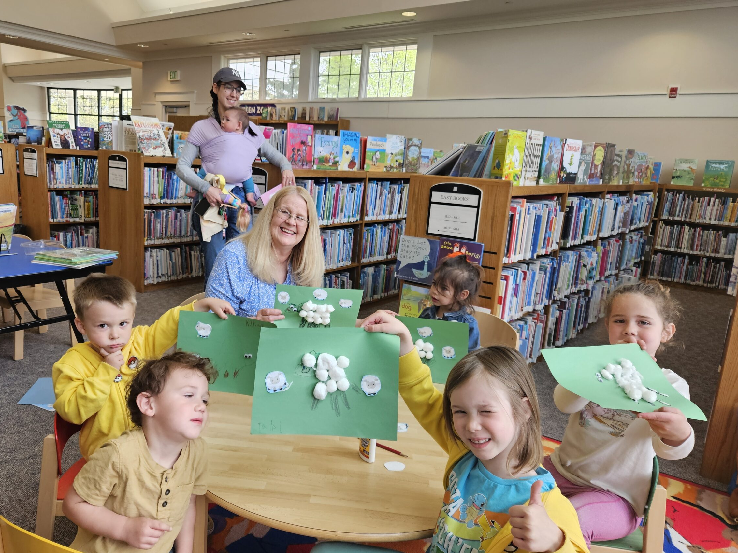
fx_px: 554
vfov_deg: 53.0
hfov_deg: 67.1
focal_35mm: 26
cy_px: 282
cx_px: 326
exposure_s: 1/359
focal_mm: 5.4
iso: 160
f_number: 1.8
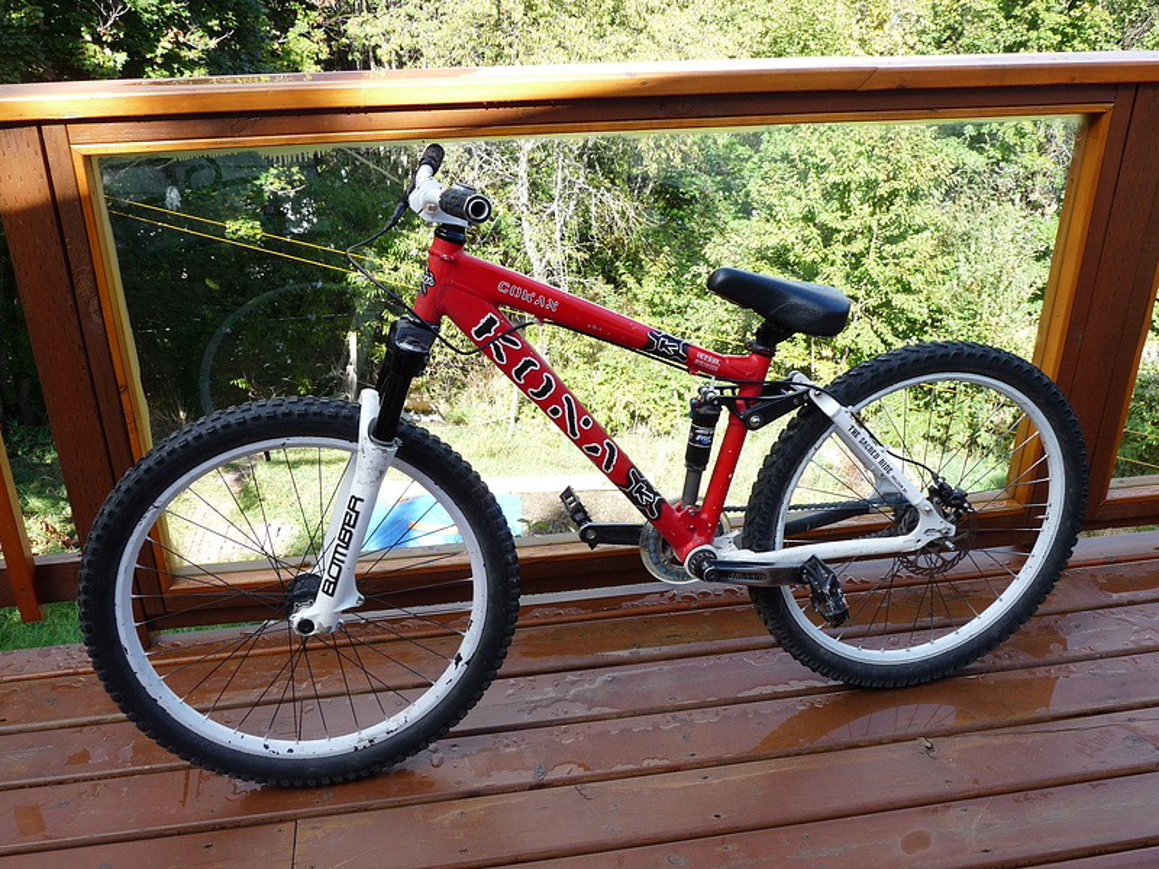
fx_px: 1038
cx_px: 580
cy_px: 434
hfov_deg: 58.4
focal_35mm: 31
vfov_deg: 45.4
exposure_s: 1/125
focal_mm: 5.5
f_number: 4
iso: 100
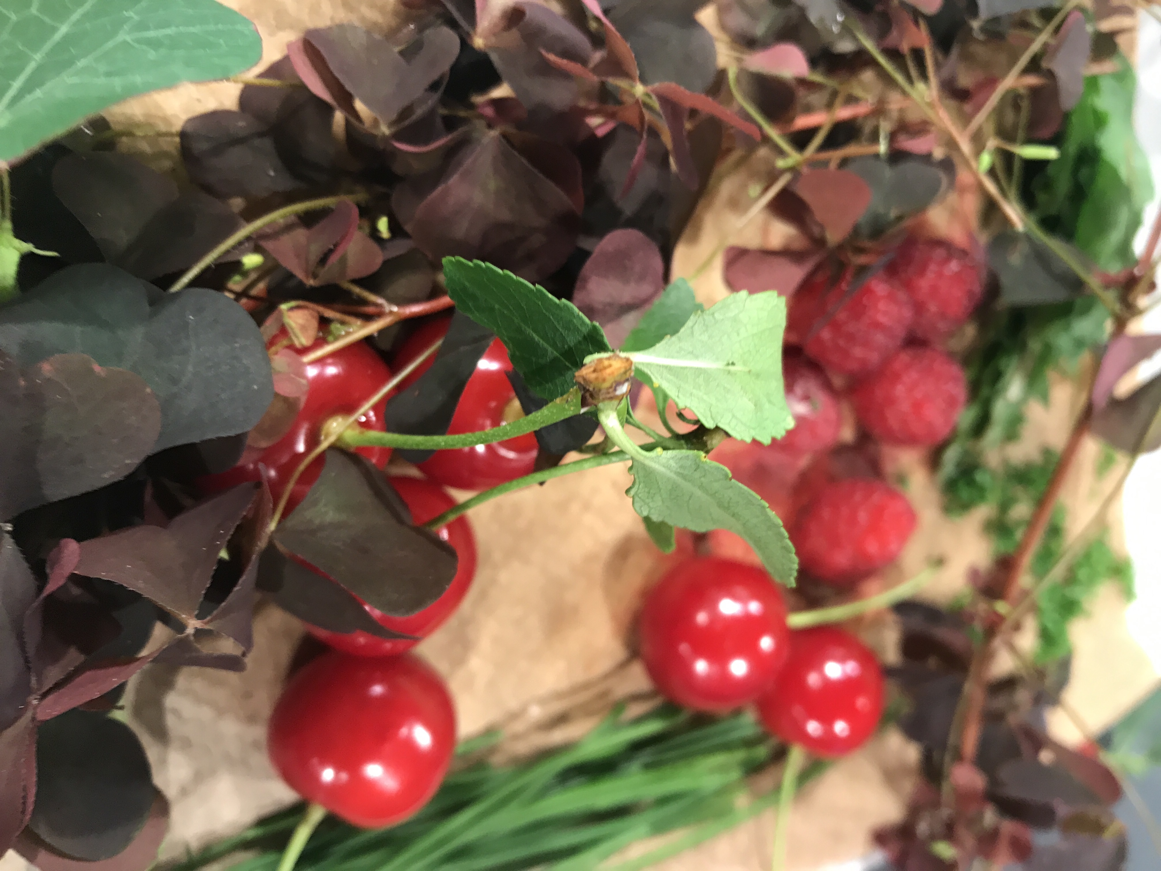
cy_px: 436
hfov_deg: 63.4
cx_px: 580
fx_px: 939
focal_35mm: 28
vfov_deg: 49.7
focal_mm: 3.99
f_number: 1.8
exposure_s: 1/24
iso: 40
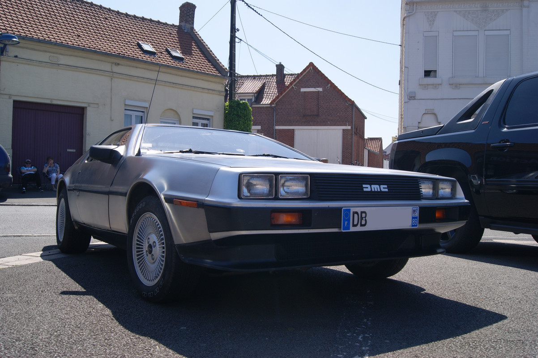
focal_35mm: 33
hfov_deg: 57.2
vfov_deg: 39.9
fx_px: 493
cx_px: 269
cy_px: 179
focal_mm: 22
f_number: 10
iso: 100
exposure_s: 1/160
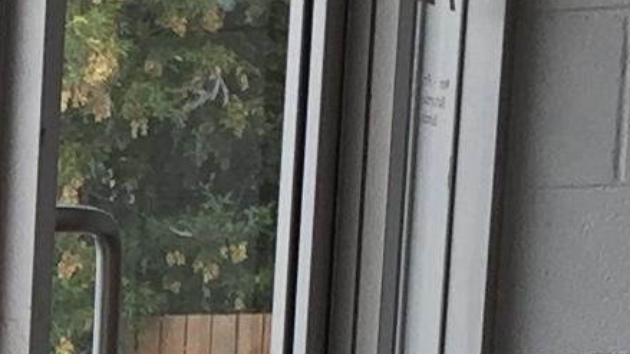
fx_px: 3926
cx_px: -646
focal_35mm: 235
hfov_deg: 8.7
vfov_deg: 4.8
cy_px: 1197
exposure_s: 1/120
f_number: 2.2
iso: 32
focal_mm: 4.15
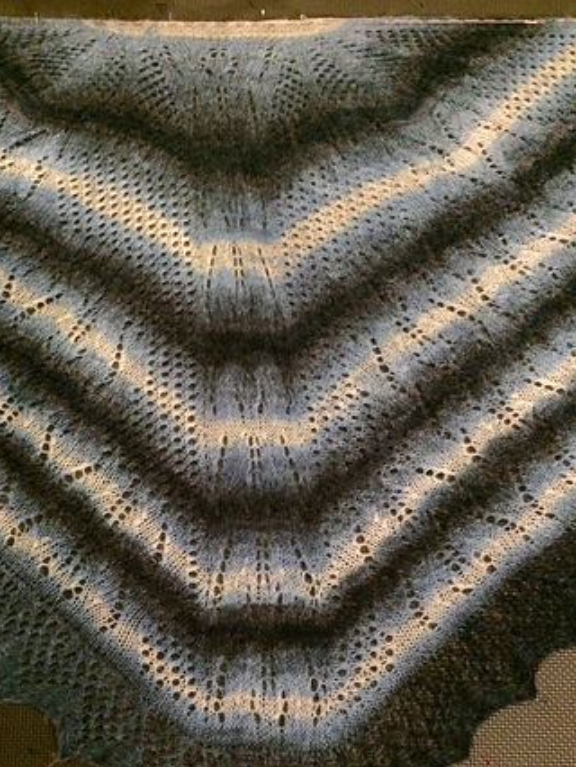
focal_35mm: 34
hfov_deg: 41.7
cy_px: 448
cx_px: 244
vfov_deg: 53.7
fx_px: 754
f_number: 2.2
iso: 400
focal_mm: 4.15
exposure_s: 1/17
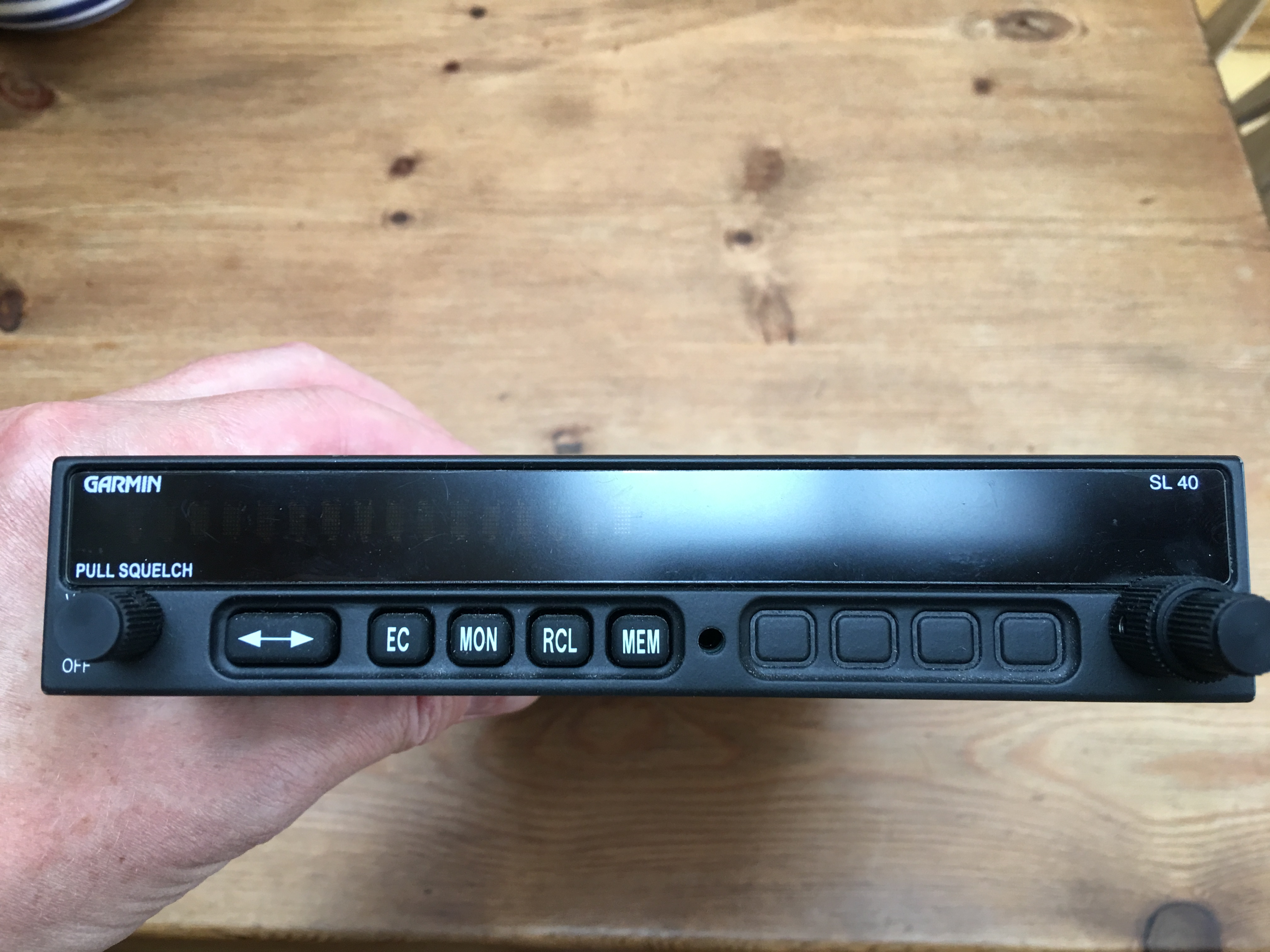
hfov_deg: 61.7
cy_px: 476
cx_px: 635
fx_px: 1064
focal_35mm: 29
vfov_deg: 48.2
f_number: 2.2
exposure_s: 1/33
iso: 50
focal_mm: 4.15
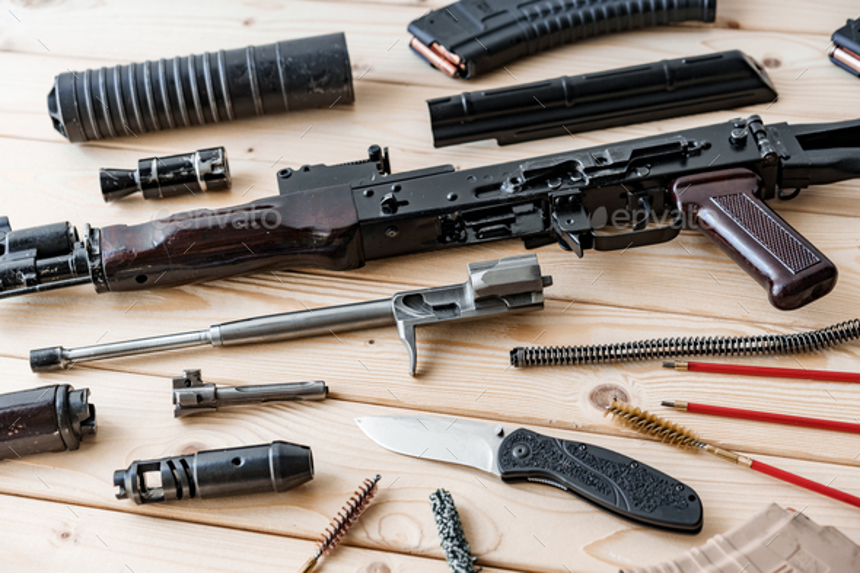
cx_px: 430
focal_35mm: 55
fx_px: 1313
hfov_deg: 36.3
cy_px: 286
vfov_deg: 24.6
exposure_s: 1/125
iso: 400
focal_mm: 55
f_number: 5
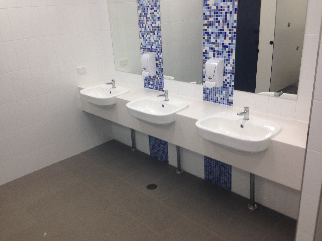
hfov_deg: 55.4
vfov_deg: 42.9
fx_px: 307
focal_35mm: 33
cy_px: 120
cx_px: 161
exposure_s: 1/60
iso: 50
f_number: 2.4
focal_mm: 4.12
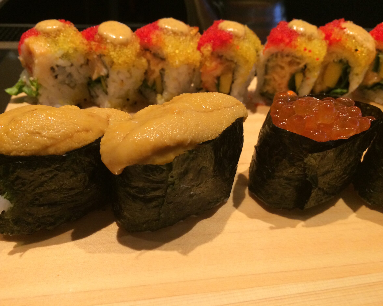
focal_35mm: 32
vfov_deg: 45.8
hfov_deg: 55.6
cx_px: 177
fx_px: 363
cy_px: 152
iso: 200
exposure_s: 1/30
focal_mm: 4.12
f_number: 2.2
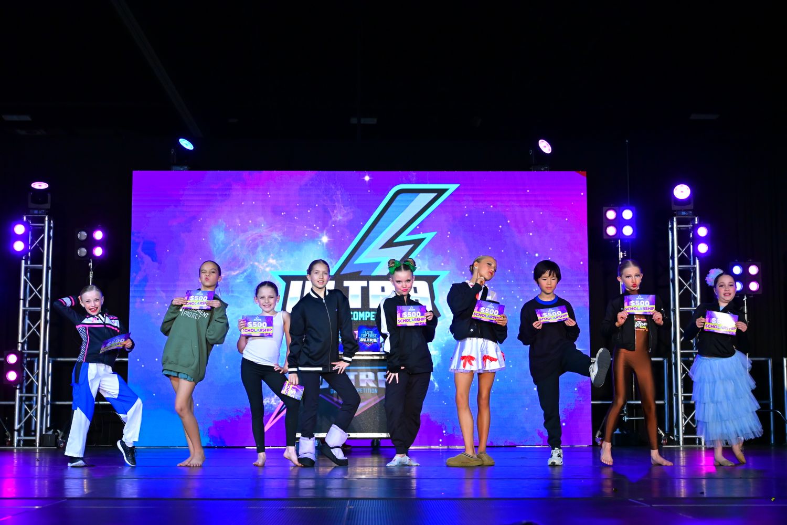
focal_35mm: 57
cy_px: 262
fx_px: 1246
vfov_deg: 23.8
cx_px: 394
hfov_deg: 35.1
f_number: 4
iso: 5000
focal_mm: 57
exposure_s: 1/800
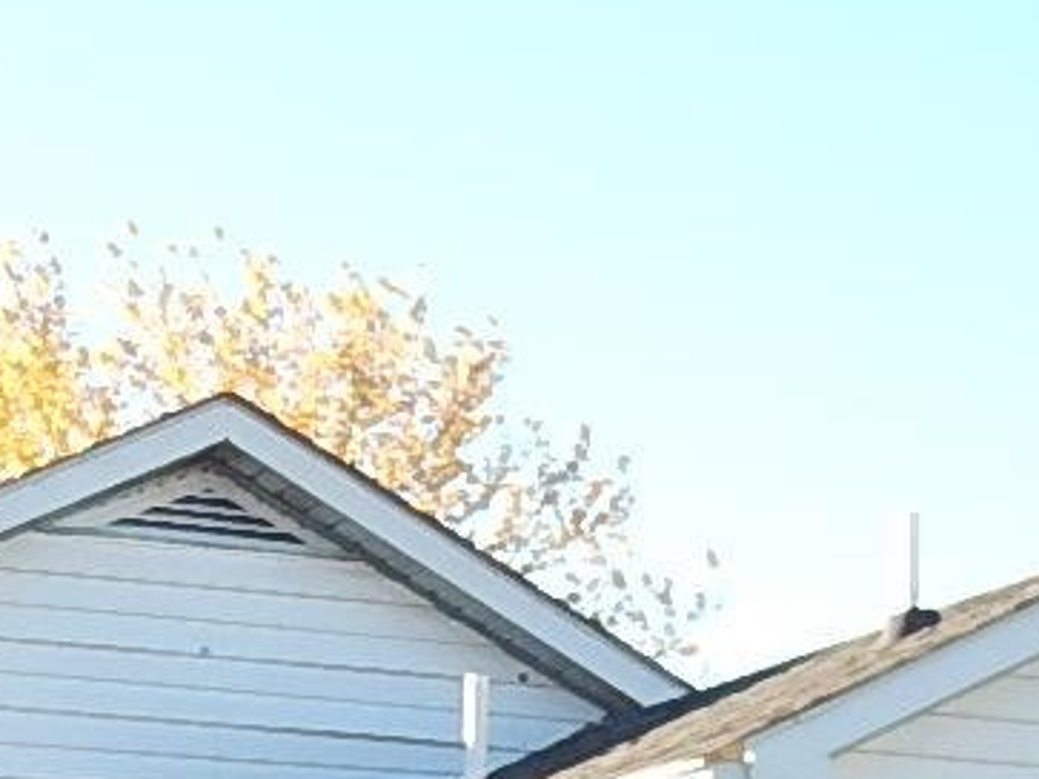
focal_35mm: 163
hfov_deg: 12.1
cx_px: 232
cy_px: 1177
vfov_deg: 8.9
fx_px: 4891
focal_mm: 6.6
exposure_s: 1/250
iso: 140
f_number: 4.2
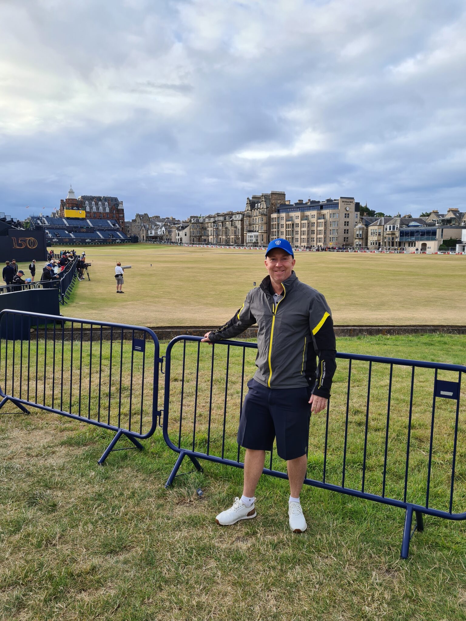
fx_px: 467
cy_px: 310
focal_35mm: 26
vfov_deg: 67.3
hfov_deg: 53.1
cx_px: 233
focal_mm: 5.4
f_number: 1.8
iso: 50
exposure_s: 1/898
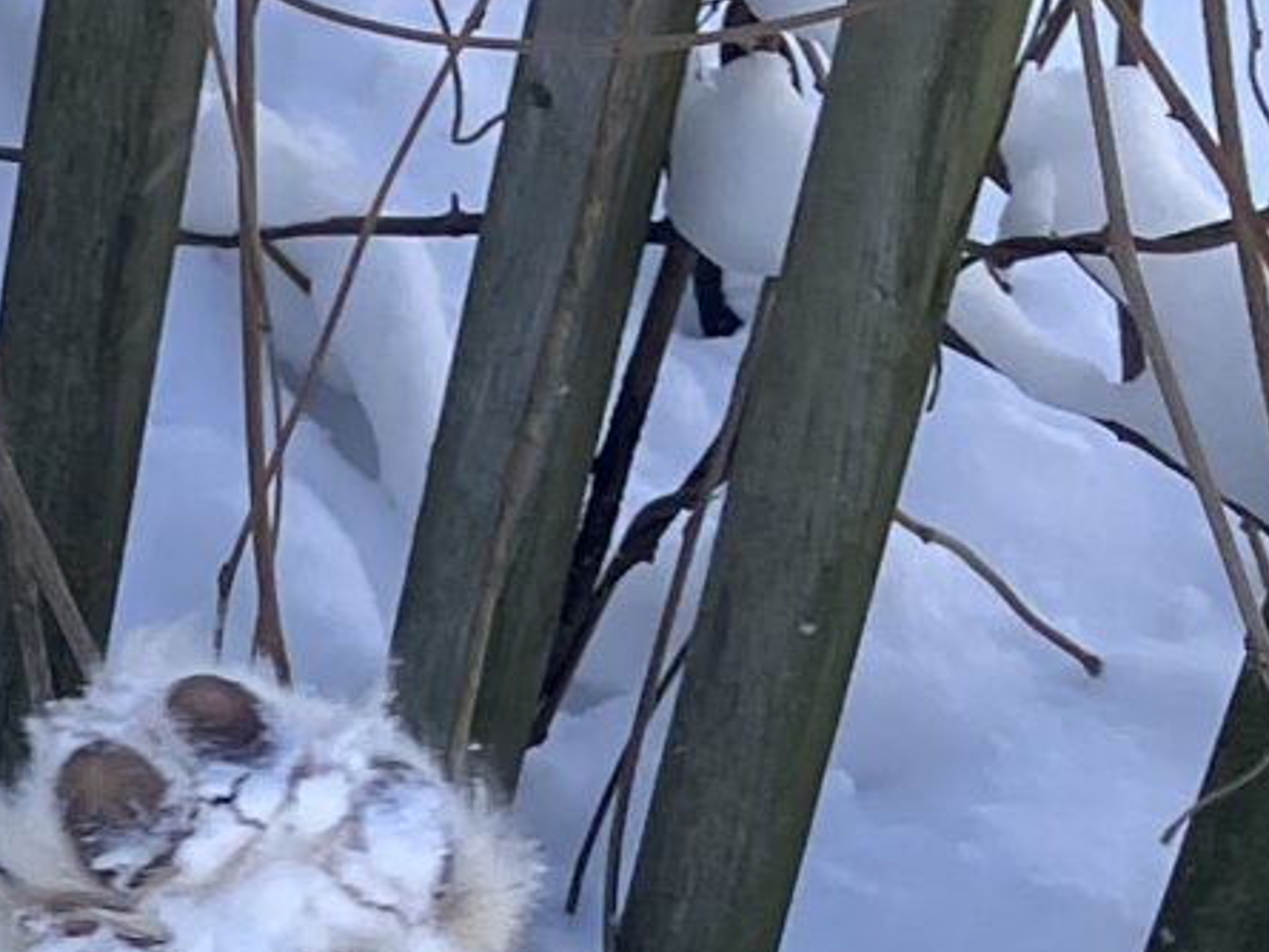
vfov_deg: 8.4
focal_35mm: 161
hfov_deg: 11.2
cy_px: 2317
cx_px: -1175
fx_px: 5904
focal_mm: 3.99
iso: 32
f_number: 1.8
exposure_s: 1/656
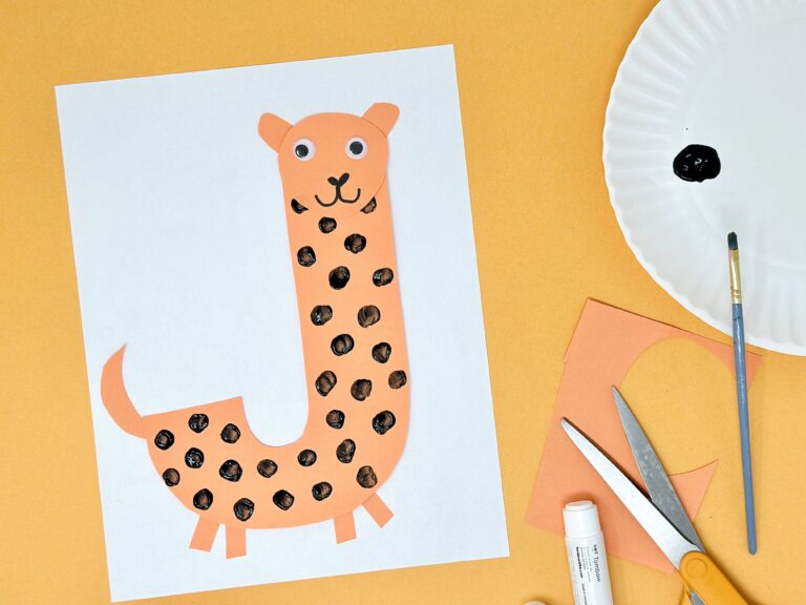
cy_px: 302
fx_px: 1118
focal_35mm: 48
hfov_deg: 39.7
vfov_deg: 30.3
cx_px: 403
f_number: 1.78
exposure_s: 1/318
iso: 80
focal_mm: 6.86
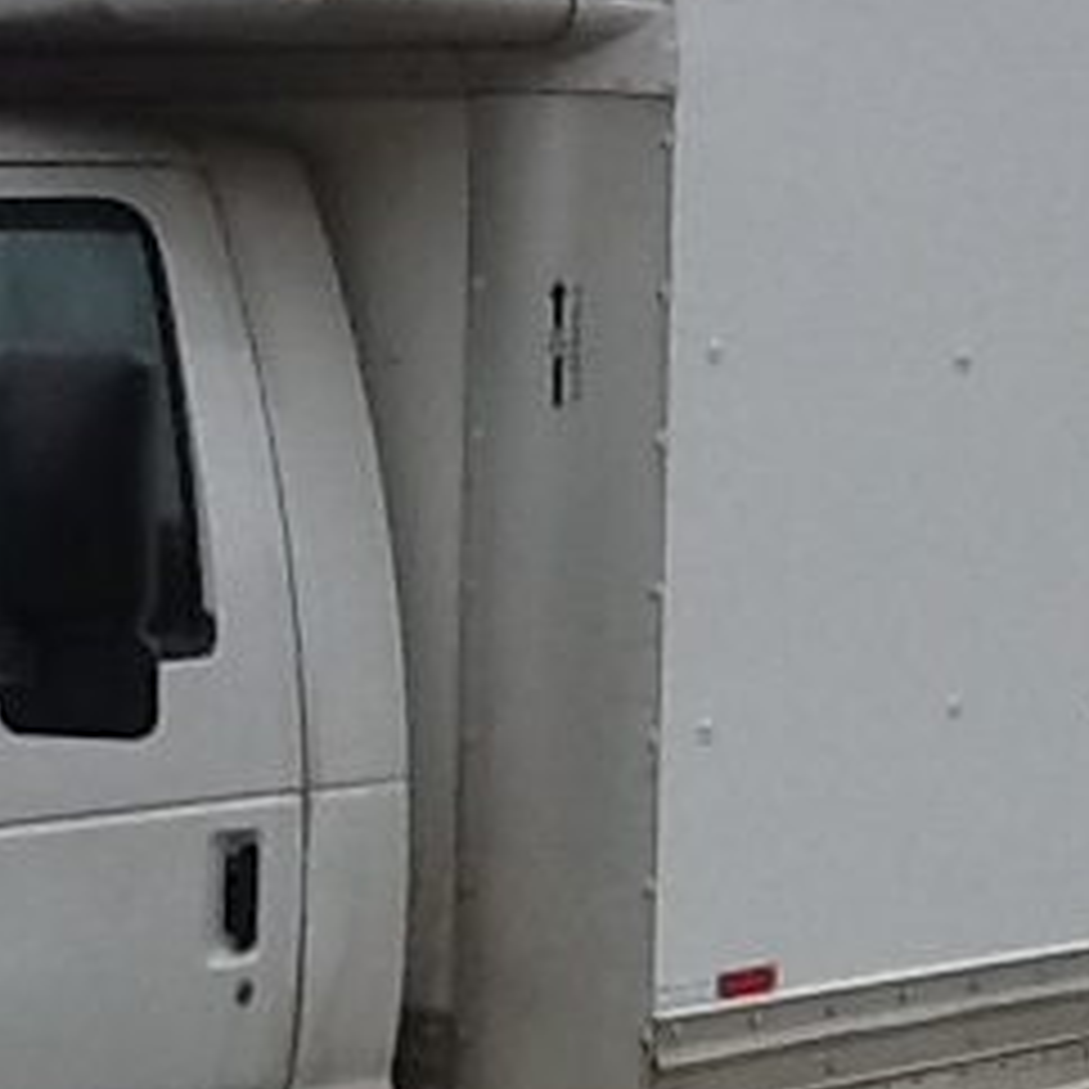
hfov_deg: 11.3
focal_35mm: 154
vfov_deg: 11.3
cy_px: 616
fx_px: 5481
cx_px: 207
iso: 40
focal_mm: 2.03
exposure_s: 1/955
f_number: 2.4
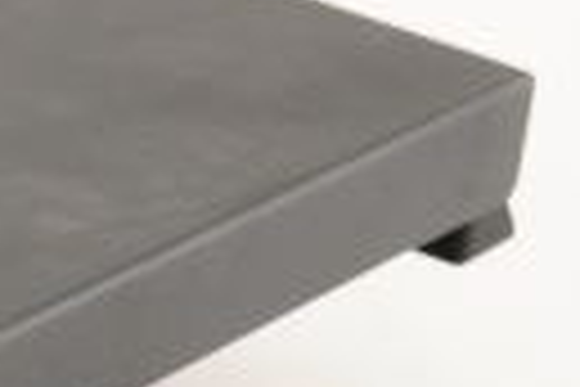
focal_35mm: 232
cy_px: 340
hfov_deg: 8.3
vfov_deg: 5.9
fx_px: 3737
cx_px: -706
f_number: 10
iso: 1600
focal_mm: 50
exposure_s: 1/125
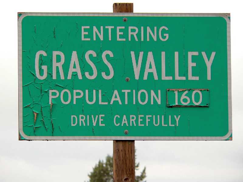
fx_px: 2078
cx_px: 122
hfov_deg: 6.7
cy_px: 91
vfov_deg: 5.0
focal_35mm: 296
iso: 80
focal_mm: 49.2
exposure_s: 1/250
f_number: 4
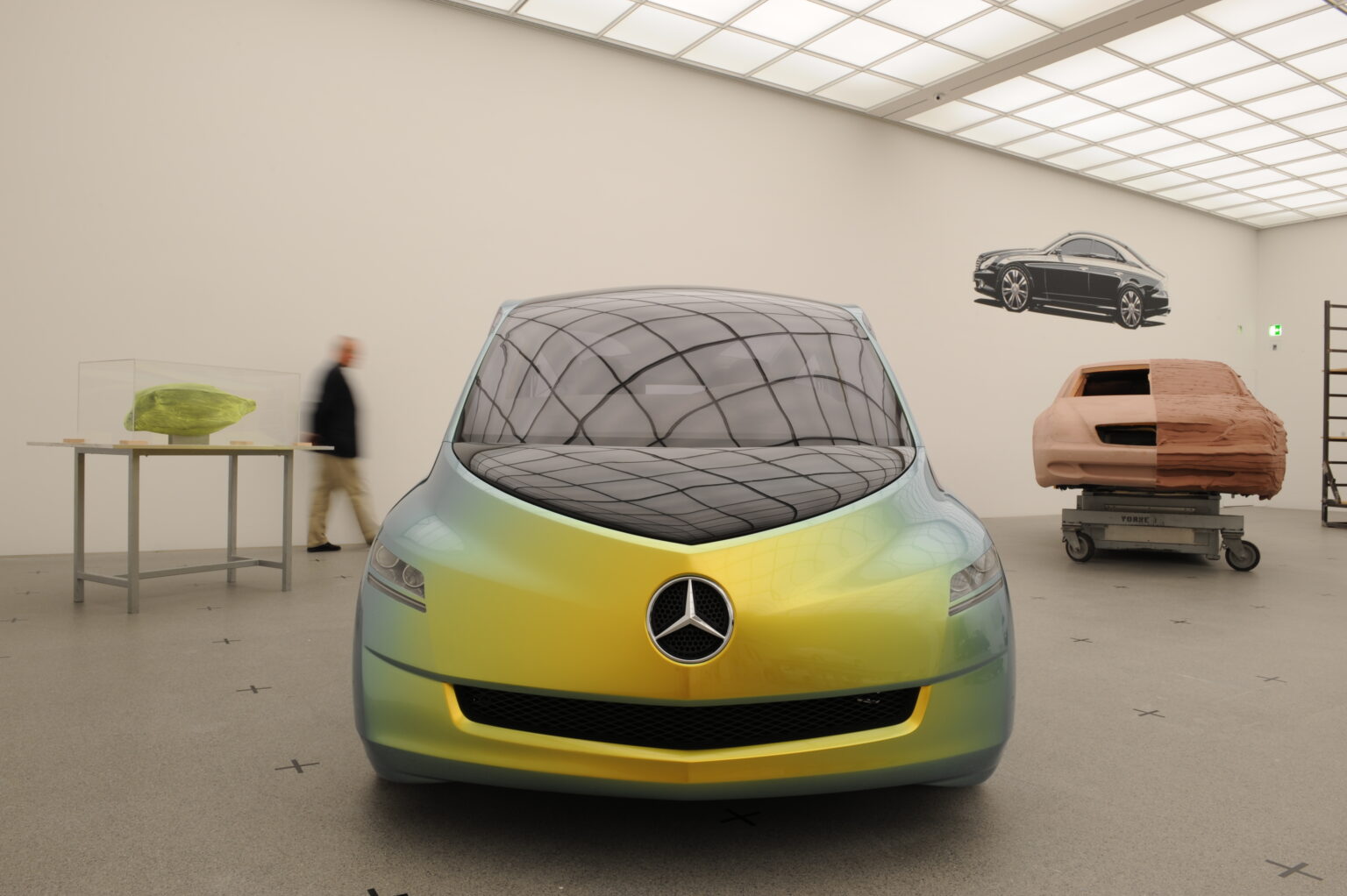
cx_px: 674
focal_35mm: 24
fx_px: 897
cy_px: 448
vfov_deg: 53.1
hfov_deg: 73.8
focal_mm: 24
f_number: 16
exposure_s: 1/3
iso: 200
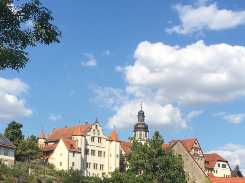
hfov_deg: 27.0
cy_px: 155
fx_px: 509
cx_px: 116
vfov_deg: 20.1
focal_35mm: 72
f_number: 2.2
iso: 25
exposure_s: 1/1709
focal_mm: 4.15
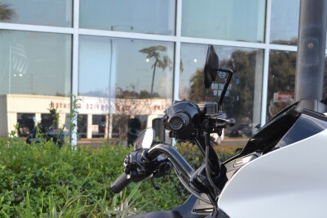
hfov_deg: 19.9
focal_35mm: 100
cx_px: 17
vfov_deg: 13.1
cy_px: 309
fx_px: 908
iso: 200
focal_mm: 22
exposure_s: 1/125
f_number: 5.6
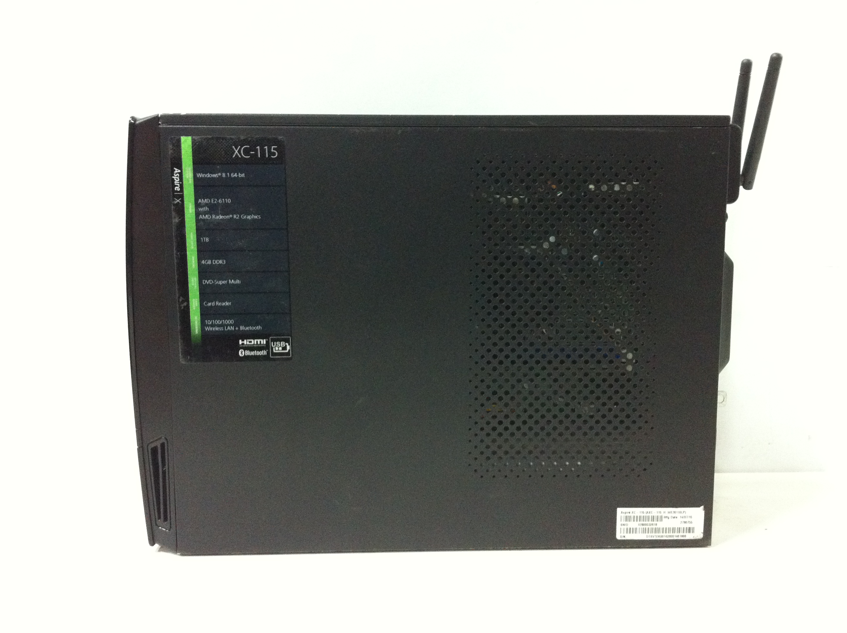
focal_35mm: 35
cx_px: 424
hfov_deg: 52.7
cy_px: 316
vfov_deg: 40.6
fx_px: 855
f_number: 2.8
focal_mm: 3.85
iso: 400
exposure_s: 1/15
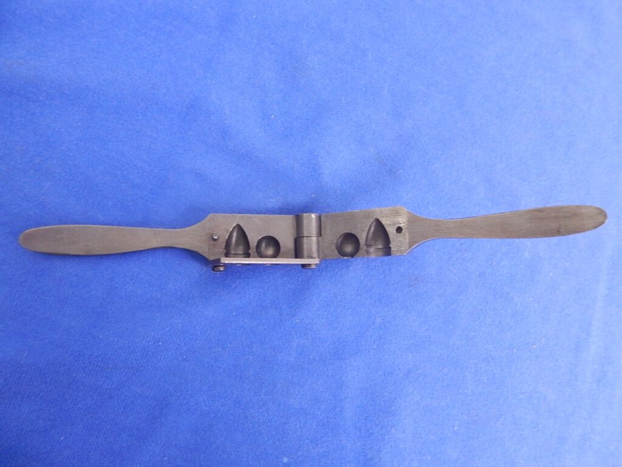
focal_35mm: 22
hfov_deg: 76.4
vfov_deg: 61.1
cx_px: 311
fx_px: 395
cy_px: 234
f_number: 3
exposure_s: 1/8
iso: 450
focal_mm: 4
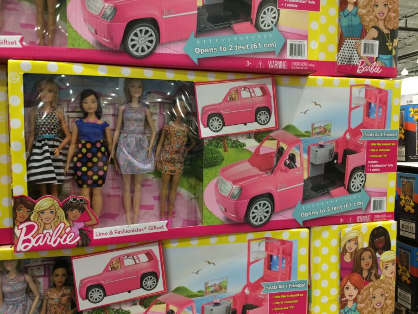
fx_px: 350
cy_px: 157
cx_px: 209
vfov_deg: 48.2
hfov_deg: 61.7
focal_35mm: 29
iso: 125
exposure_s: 1/30
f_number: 2.2
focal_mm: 4.15
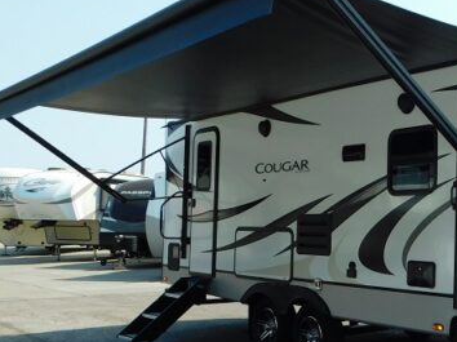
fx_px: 686
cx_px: 494
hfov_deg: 32.7
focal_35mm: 52
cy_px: 209
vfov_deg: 27.9
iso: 125
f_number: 3
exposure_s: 1/1250
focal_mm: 4
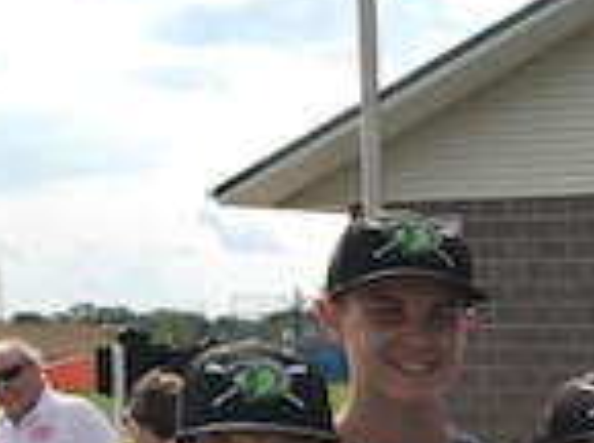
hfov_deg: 14.2
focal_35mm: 124
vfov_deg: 11.3
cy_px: 726
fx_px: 2123
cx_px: 1057
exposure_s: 1/2179
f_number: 1.8
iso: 20
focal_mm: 3.99
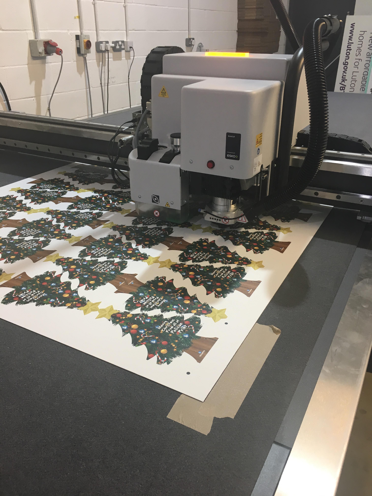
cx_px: 186
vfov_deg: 61.7
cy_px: 248
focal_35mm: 29
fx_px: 416
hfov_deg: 48.2
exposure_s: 1/33
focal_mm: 4.15
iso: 64
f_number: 2.2
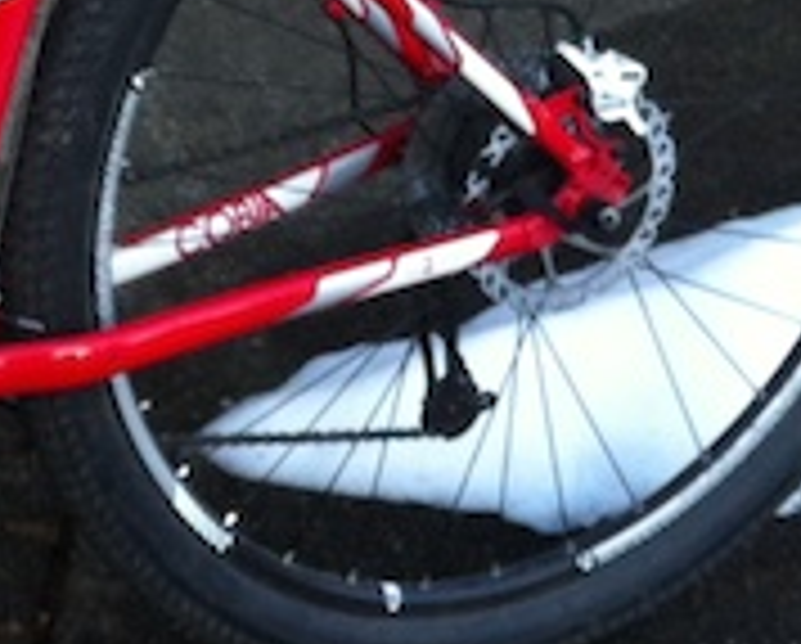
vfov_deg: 10.0
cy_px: 5
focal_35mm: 153
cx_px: -234
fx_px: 3633
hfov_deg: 12.2
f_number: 2.8
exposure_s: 1/60
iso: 80
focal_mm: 3.85
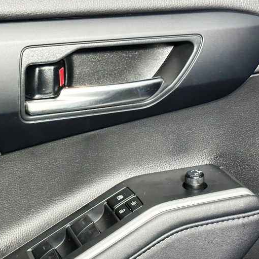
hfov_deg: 20.3
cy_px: 181
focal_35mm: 85
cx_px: 82
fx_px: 720
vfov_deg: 20.3
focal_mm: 6.86
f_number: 1.78
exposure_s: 1/40
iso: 320
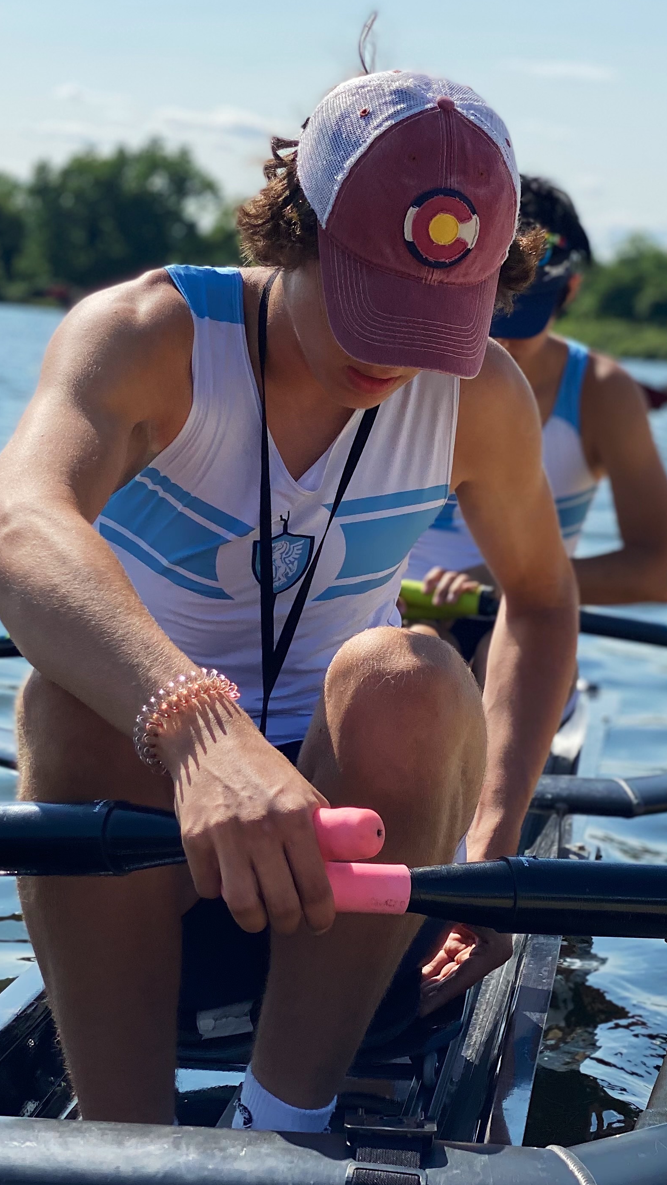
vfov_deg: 25.9
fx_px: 2578
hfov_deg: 14.7
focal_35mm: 82
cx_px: 410
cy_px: 618
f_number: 2
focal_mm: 6
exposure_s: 1/2083
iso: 20
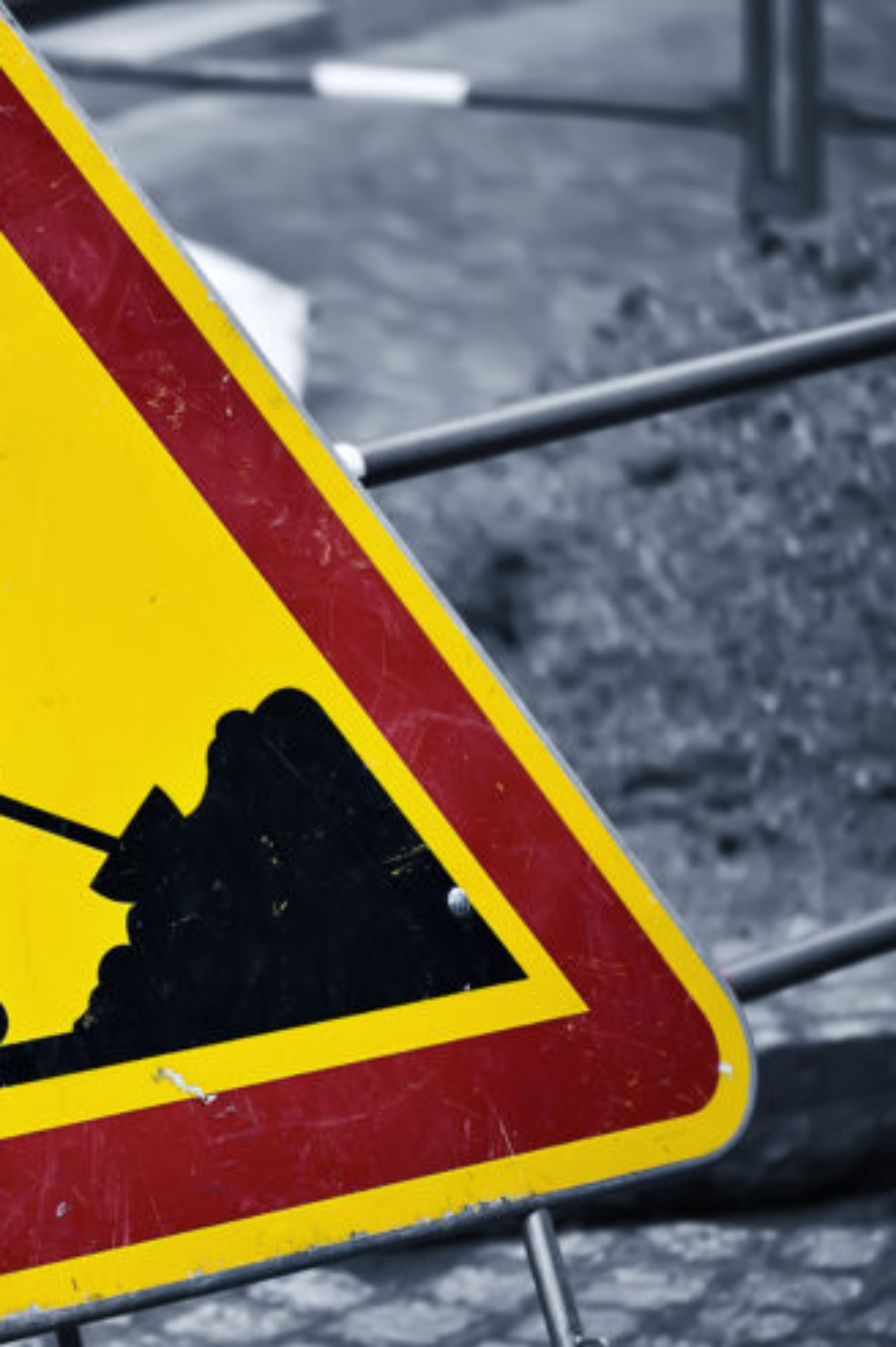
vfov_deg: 10.6
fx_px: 7243
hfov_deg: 7.1
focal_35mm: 194
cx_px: 74
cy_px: 674
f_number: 3.5
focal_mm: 85
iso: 125
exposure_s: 1/200
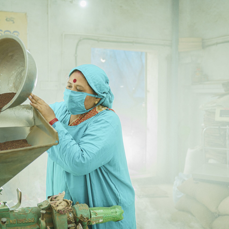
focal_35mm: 47
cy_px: 114
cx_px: 96
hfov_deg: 36.0
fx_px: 352
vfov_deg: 36.0
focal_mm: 36.8
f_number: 2.8
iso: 400
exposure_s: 1/100
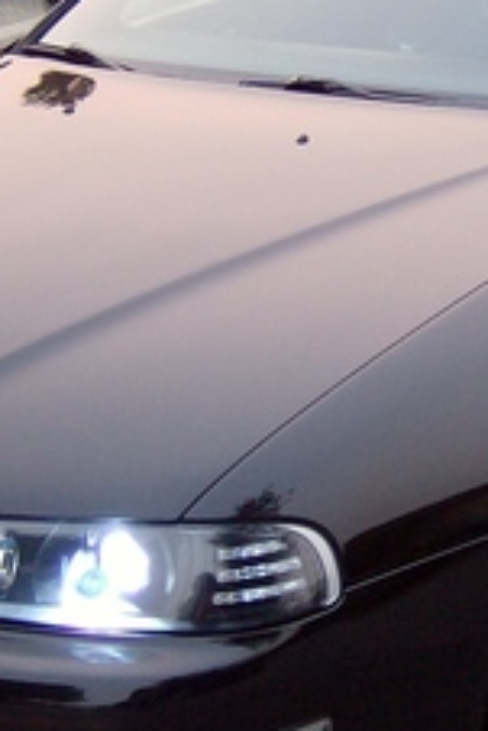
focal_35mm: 95
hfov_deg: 14.4
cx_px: 312
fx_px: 1929
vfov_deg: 21.4
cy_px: 341
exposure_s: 1/36.4
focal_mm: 6
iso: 200
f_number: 2.8
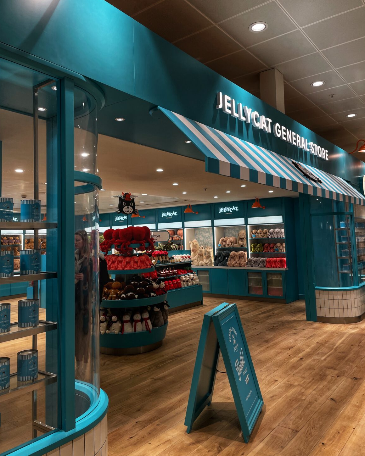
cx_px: 185
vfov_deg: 62.1
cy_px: 209
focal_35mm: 28
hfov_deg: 51.5
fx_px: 378
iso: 32
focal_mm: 4.2
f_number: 1.6
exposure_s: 1/151
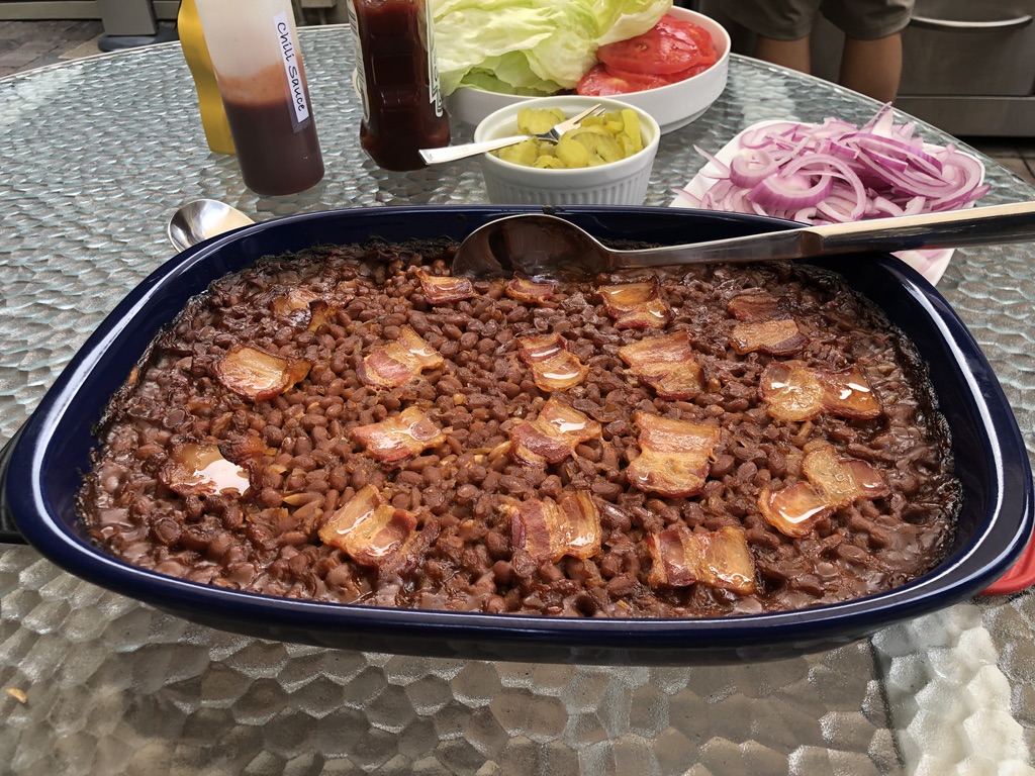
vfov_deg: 49.7
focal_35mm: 28
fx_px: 837
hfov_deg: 63.4
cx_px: 518
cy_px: 388
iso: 64
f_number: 1.8
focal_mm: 4
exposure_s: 1/120
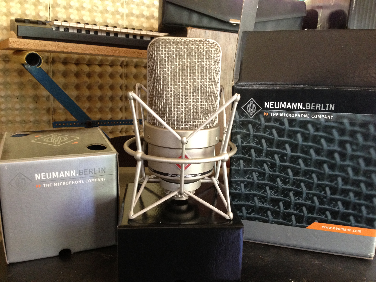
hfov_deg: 52.6
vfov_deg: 40.7
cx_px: 188
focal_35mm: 35
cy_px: 141
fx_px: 380
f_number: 2.4
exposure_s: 1/20
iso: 250
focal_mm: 4.28
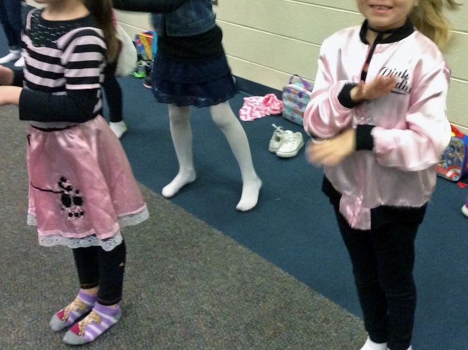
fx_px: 621
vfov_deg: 31.2
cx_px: 284
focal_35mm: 46
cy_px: 122
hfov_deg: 41.1
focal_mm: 3.3
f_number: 2.4
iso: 250
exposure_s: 1/20
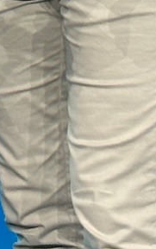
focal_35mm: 360
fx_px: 2445
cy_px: -385
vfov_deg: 5.6
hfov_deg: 3.5
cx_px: -362
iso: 80
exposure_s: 1/100
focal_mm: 6.86
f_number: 1.78
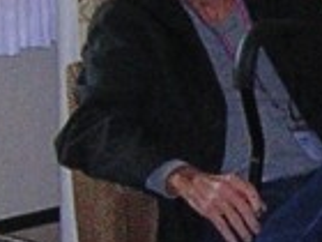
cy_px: 219
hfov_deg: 7.5
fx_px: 2446
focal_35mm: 263
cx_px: 336
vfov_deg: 5.6
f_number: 2.6
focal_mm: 4.7
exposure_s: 1/60.1
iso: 400
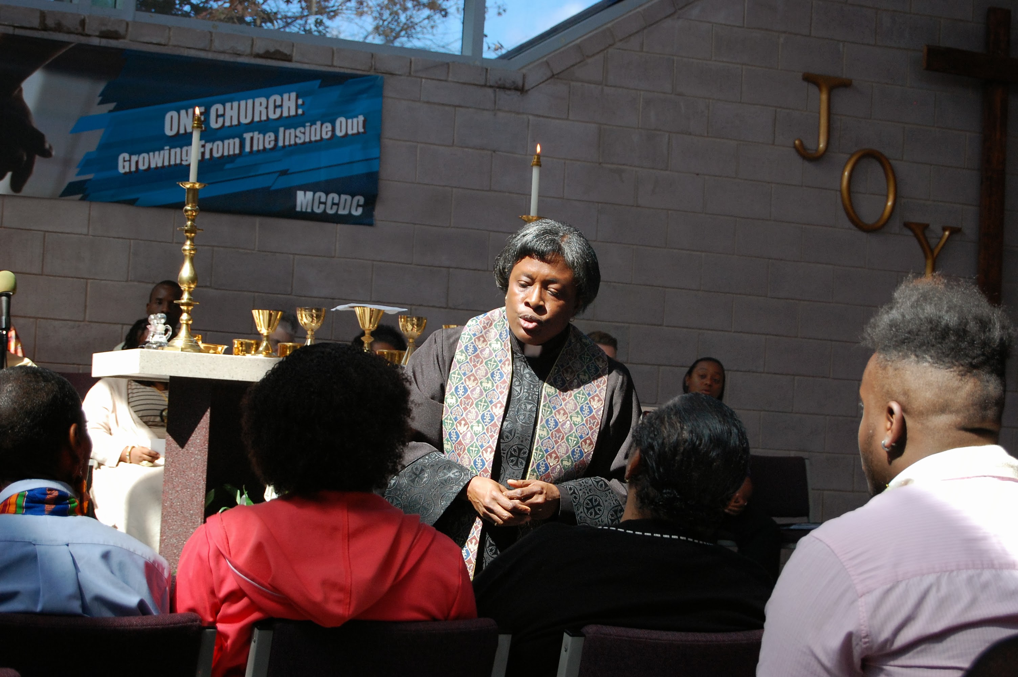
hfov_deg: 24.6
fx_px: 2331
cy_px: 338
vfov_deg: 16.5
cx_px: 509
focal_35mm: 82
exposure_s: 1/200
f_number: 5.6
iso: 800
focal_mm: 55
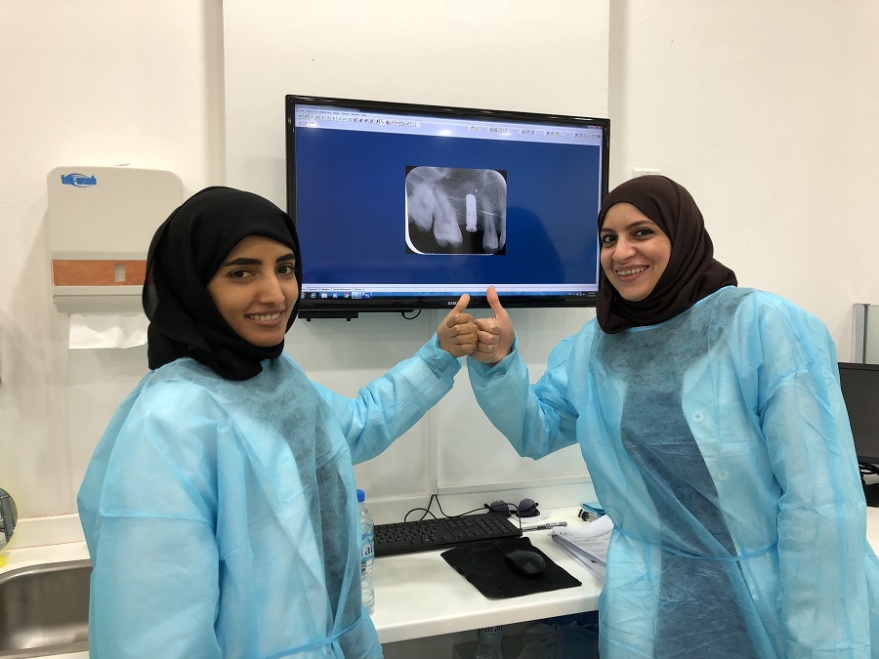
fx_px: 711
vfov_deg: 49.7
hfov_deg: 63.4
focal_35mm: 28
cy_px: 330
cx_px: 440
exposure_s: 1/20
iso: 40
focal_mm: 4
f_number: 1.8
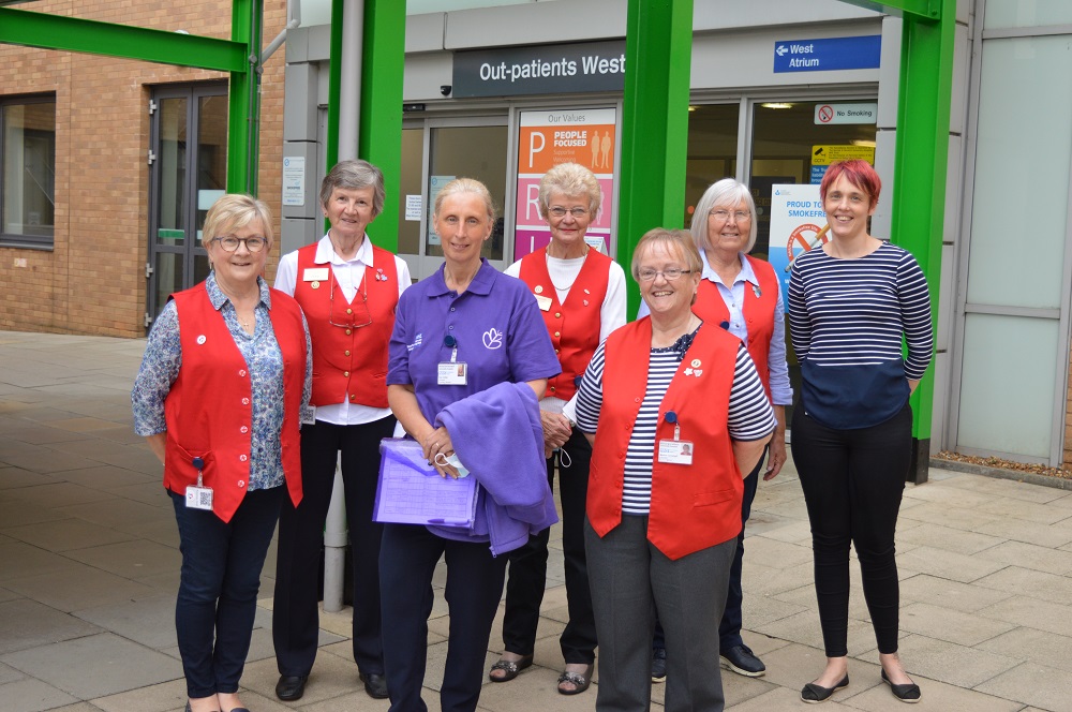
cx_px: 536
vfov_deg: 28.0
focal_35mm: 48
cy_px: 356
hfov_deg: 41.2
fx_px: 1427
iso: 360
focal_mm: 32
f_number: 5.6
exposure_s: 1/125
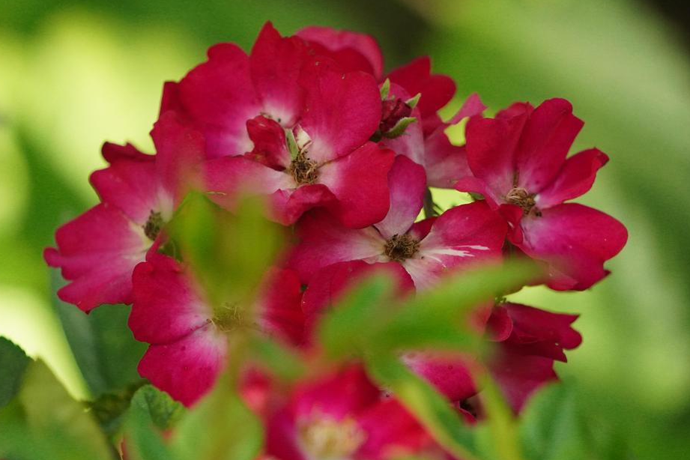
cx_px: 330
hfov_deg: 6.8
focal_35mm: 305
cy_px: 245
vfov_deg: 4.5
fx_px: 5837
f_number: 6.3
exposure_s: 1/320
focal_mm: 187
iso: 4000
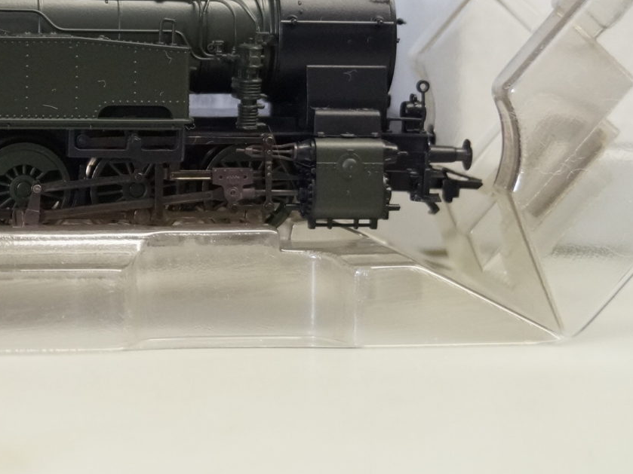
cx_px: -106
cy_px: 55
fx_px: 2252
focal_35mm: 123
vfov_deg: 12.0
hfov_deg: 15.5
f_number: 5
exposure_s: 1/160
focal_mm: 35
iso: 1250
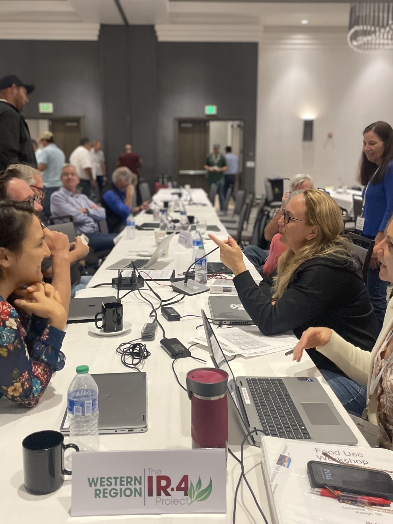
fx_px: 530
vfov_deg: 52.6
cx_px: 189
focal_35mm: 35
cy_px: 260
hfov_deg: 40.7
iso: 400
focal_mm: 4.2
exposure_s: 1/60
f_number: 1.6
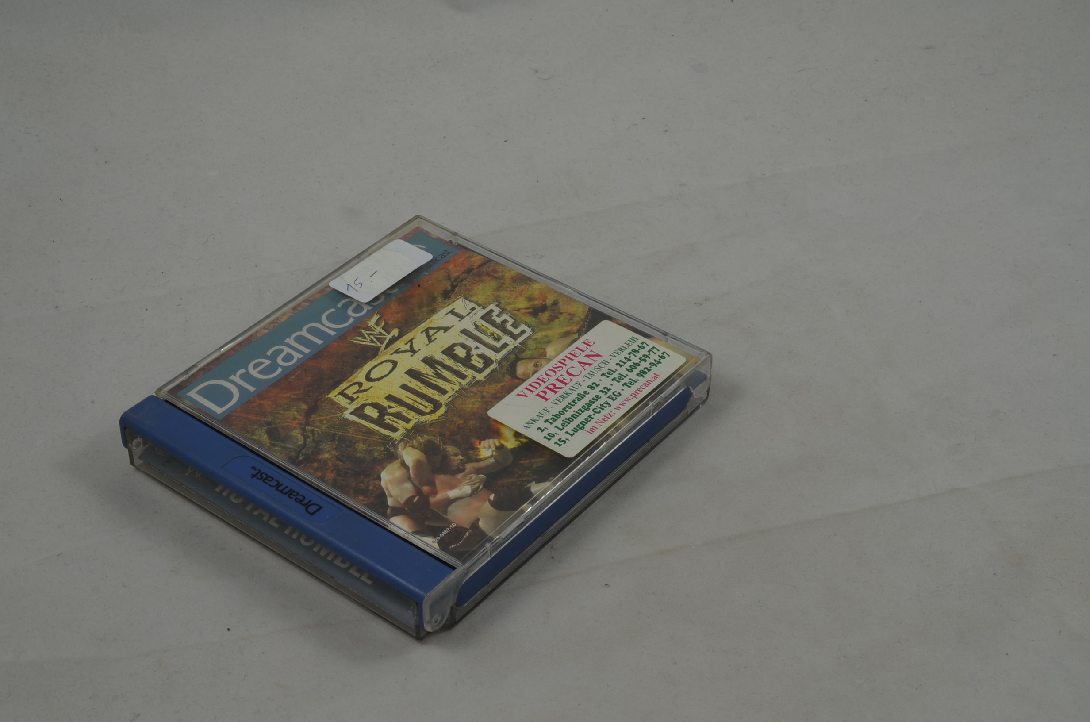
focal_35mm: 60
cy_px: 361
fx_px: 1813
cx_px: 545
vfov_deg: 22.5
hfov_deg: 33.5
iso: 100
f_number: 20
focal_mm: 40
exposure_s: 1/3
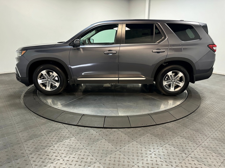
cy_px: 84
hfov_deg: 71.6
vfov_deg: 56.8
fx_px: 156
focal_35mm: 24
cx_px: 112
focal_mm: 6.86
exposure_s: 1/60
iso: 500
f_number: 1.78
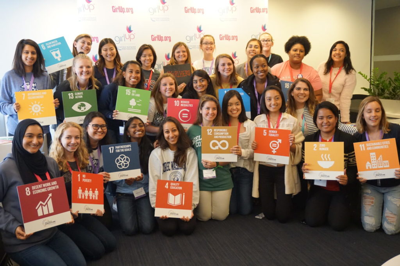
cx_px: 200
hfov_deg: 51.3
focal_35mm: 38
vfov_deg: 35.5
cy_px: 133
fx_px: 417
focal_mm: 25
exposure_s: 1/60
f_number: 4.5
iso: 3200
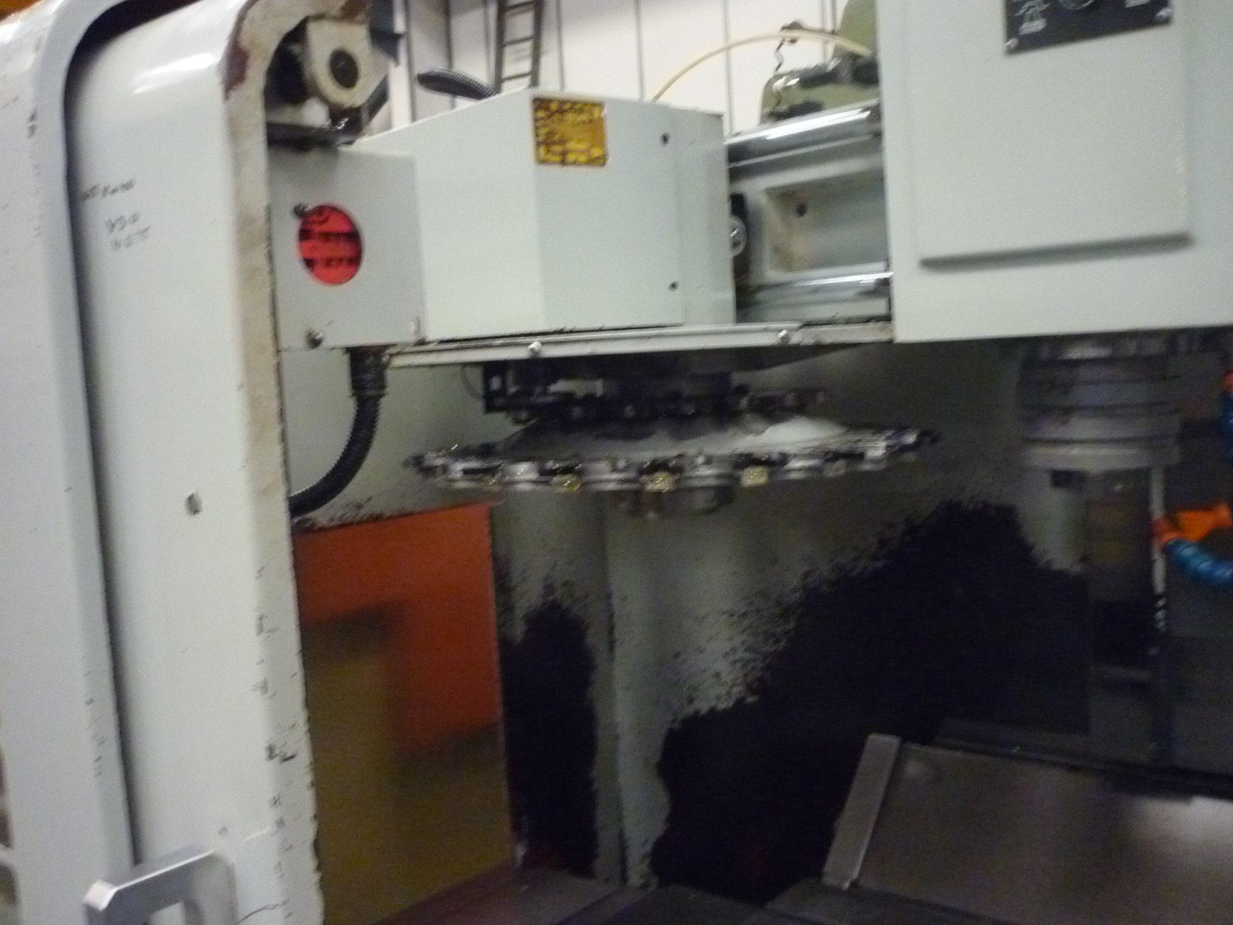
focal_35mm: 33
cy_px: 462
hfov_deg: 55.4
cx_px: 616
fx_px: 1175
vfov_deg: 42.9
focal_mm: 5.5
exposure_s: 1/15
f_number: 2.8
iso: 800
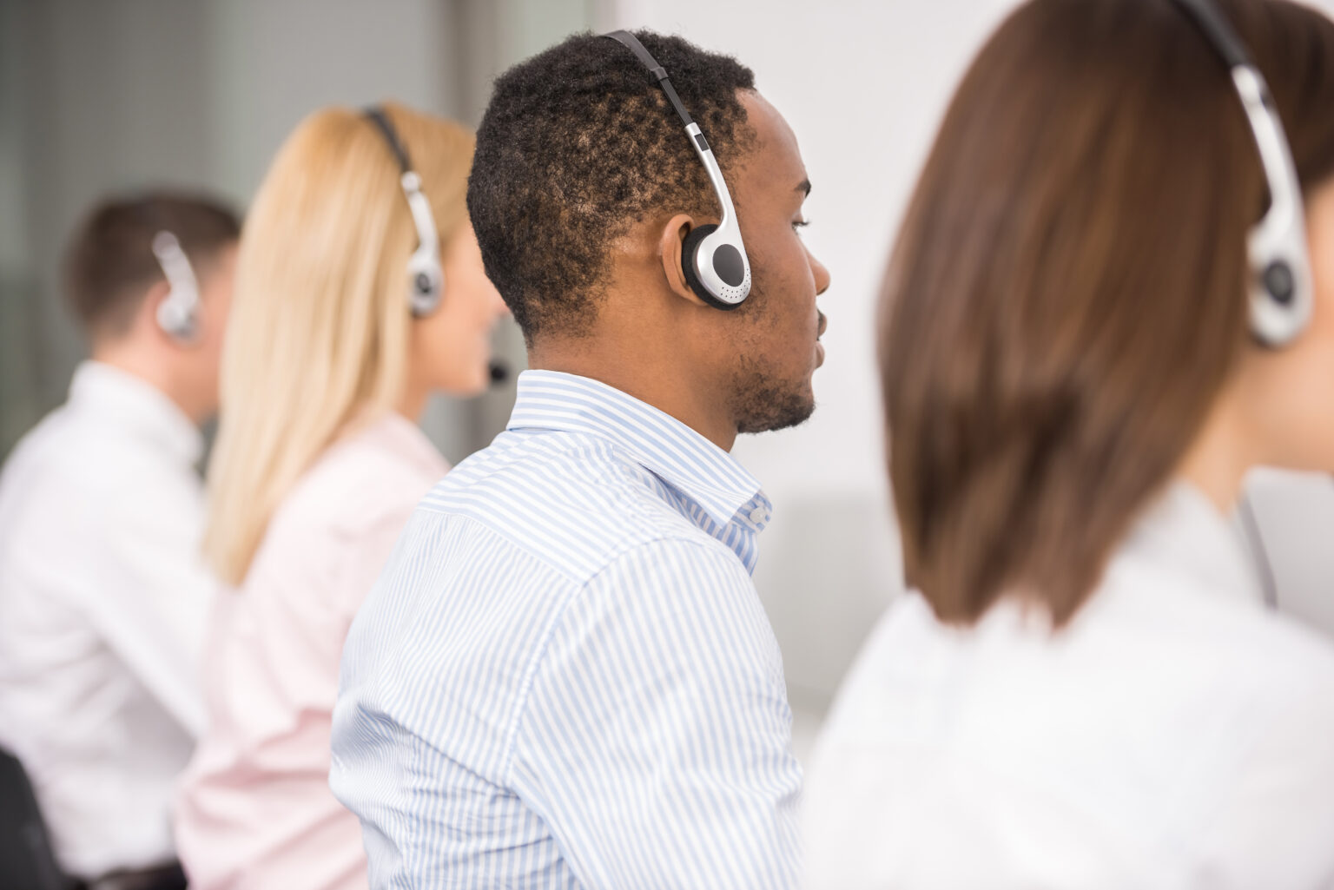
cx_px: 667
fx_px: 4299
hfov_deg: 17.6
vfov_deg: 11.8
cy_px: 445
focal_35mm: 116
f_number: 2.8
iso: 400
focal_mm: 116
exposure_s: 1/250
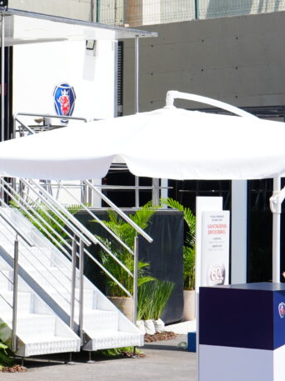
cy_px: 153
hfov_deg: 8.9
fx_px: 1517
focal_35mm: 138
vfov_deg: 14.3
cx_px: -548
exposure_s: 1/320
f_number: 5
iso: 100
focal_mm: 32
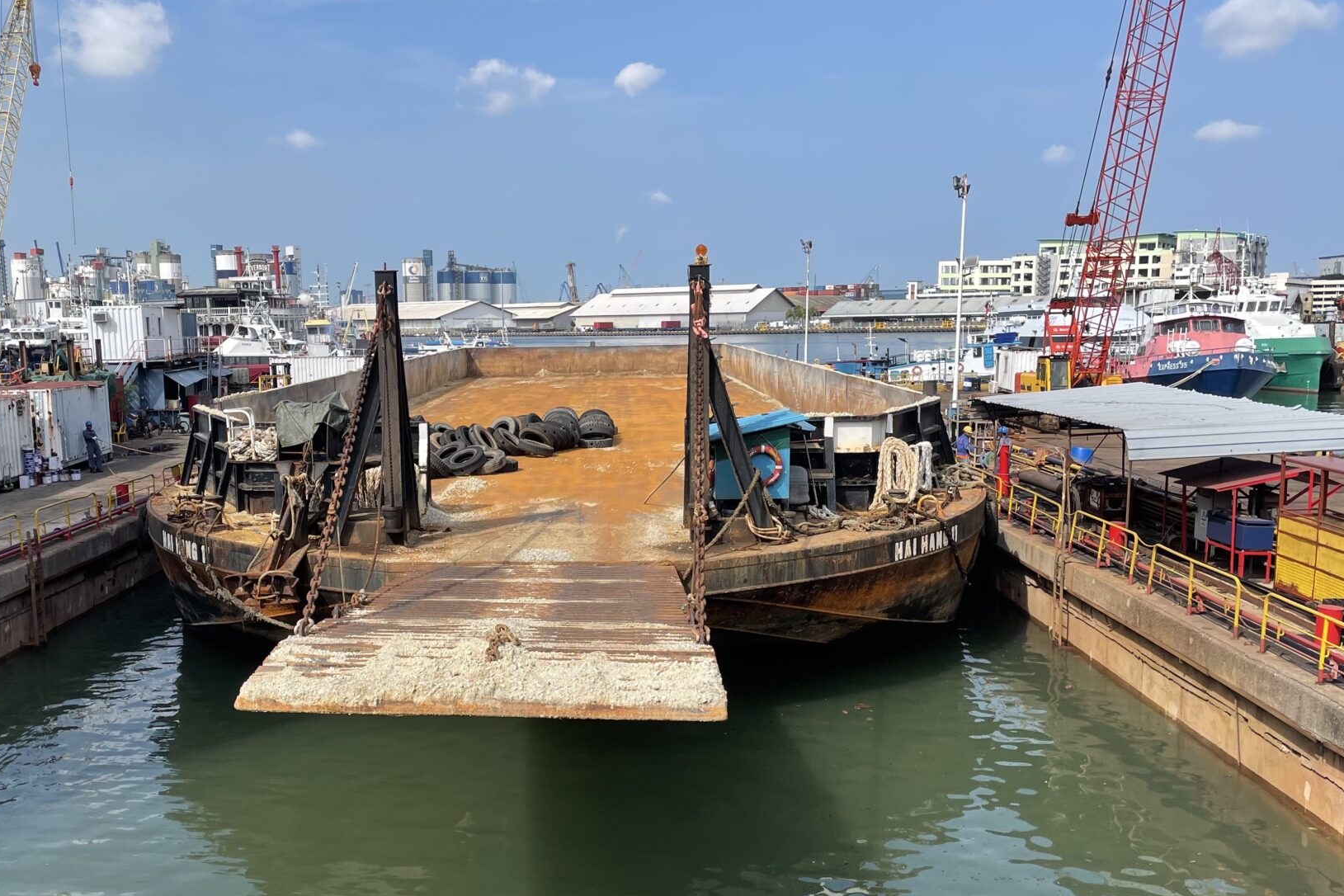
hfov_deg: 55.5
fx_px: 1269
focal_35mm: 34
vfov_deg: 38.7
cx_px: 559
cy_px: 534
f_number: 1.6
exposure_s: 1/3125
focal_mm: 4.2
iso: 32
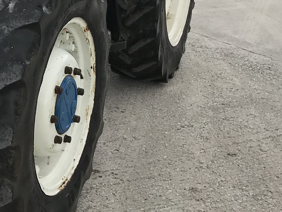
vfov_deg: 15.2
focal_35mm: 92
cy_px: -80
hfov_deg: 20.1
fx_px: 749
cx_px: -48
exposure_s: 1/903
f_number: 1.8
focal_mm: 3.99
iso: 20
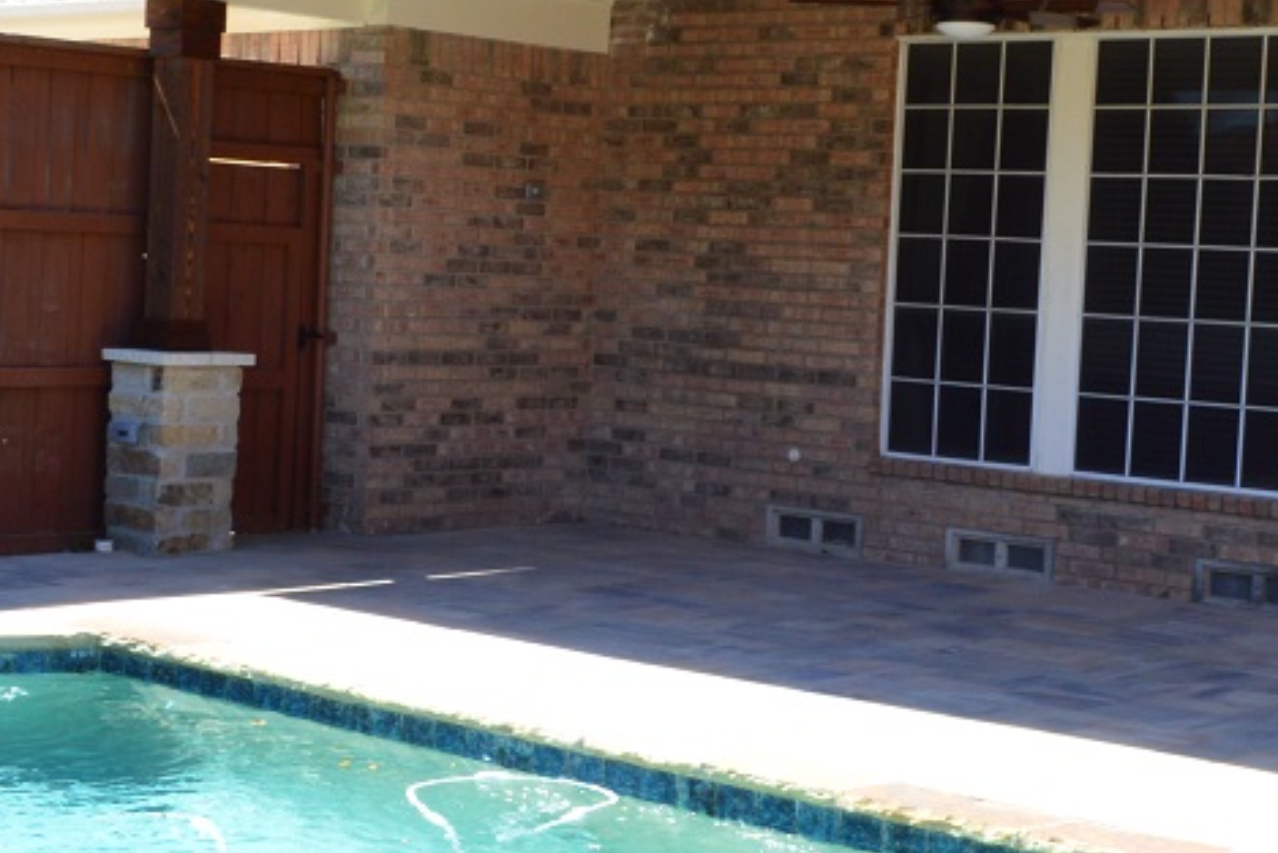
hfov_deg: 29.1
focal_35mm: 69
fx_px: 2450
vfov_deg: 19.7
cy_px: 421
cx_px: 466
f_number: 18
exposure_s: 1/30
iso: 320
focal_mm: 18
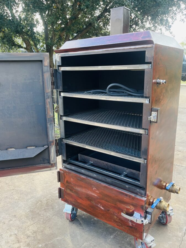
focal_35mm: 26
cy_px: 124
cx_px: 93
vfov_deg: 67.3
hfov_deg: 53.1
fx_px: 186
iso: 50
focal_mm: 5.1
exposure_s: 1/180
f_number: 1.6
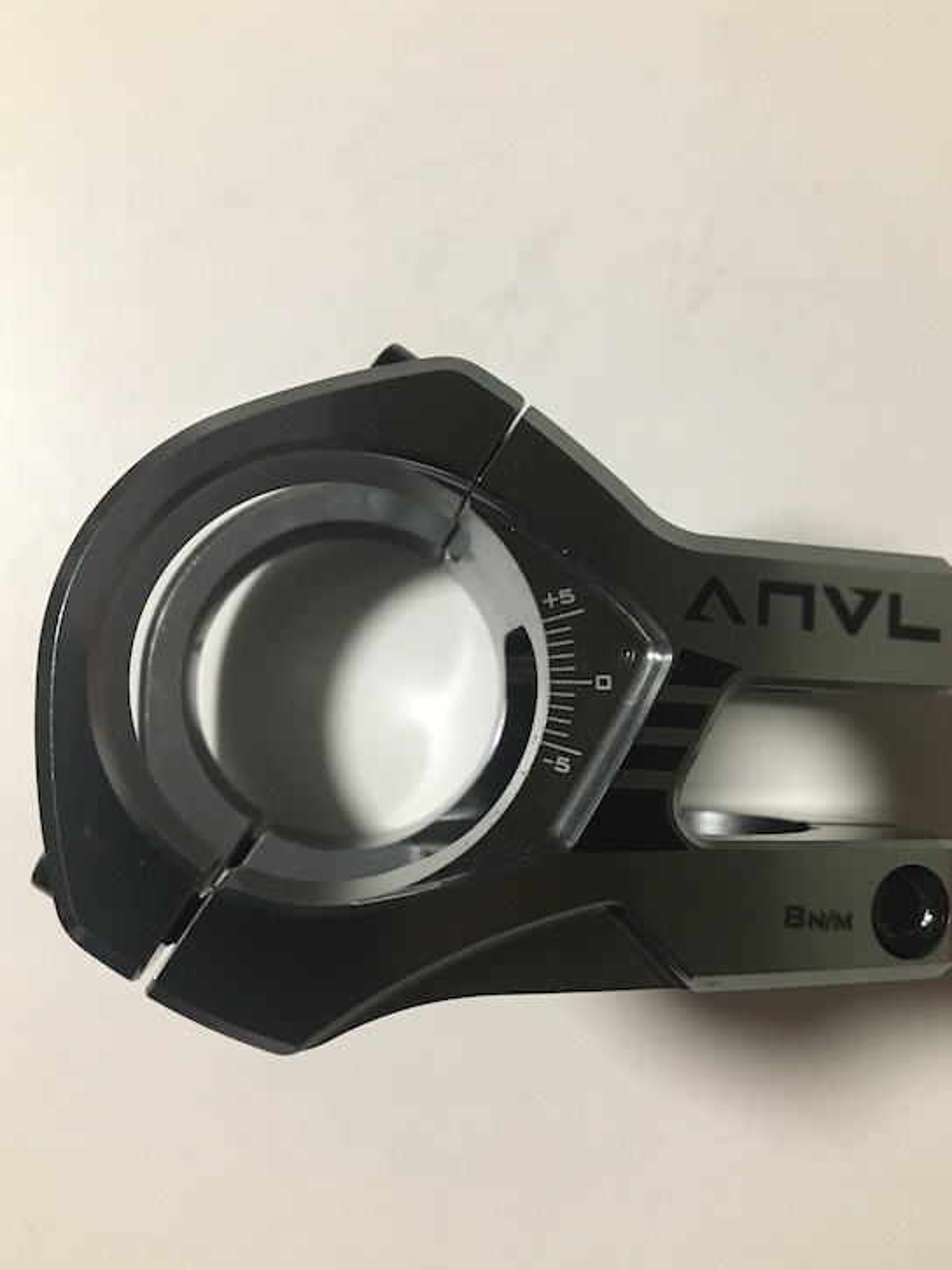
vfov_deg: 56.8
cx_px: 497
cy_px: 643
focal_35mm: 32
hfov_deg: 44.2
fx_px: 1173
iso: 200
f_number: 2.2
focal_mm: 4.15
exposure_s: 1/30
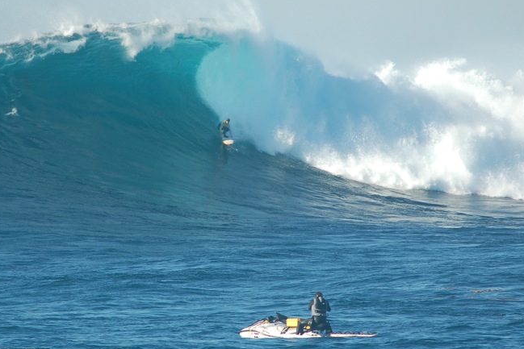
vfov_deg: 2.2
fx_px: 9070
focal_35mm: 623
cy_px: 168
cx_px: 224
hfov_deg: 3.3
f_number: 4.5
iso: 200
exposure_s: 1/1250
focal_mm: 300
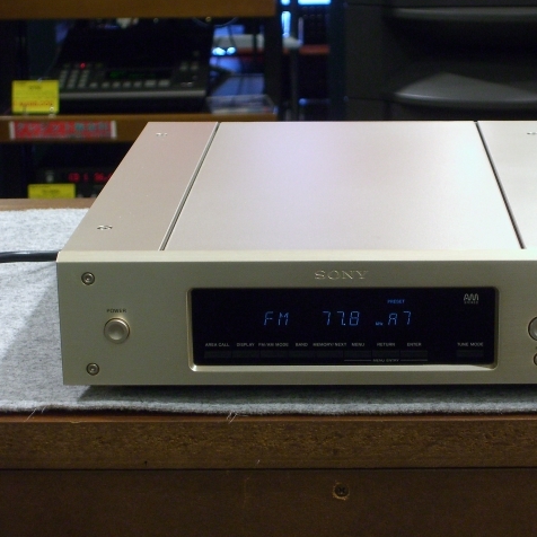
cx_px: 336
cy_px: 267
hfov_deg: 18.3
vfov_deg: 18.3
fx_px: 1667
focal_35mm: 95
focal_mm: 16.6
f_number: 4.4
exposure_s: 1/20
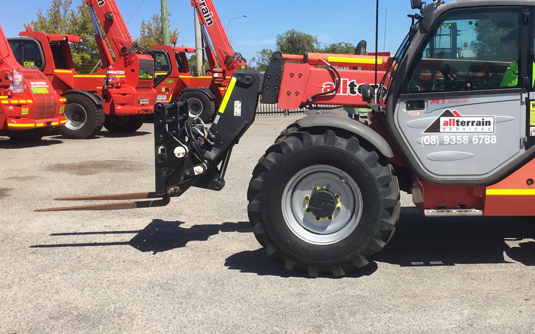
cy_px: 135
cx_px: 368
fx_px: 627
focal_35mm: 43
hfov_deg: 45.3
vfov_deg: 29.8
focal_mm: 4.15
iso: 25
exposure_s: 1/1374
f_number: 2.2
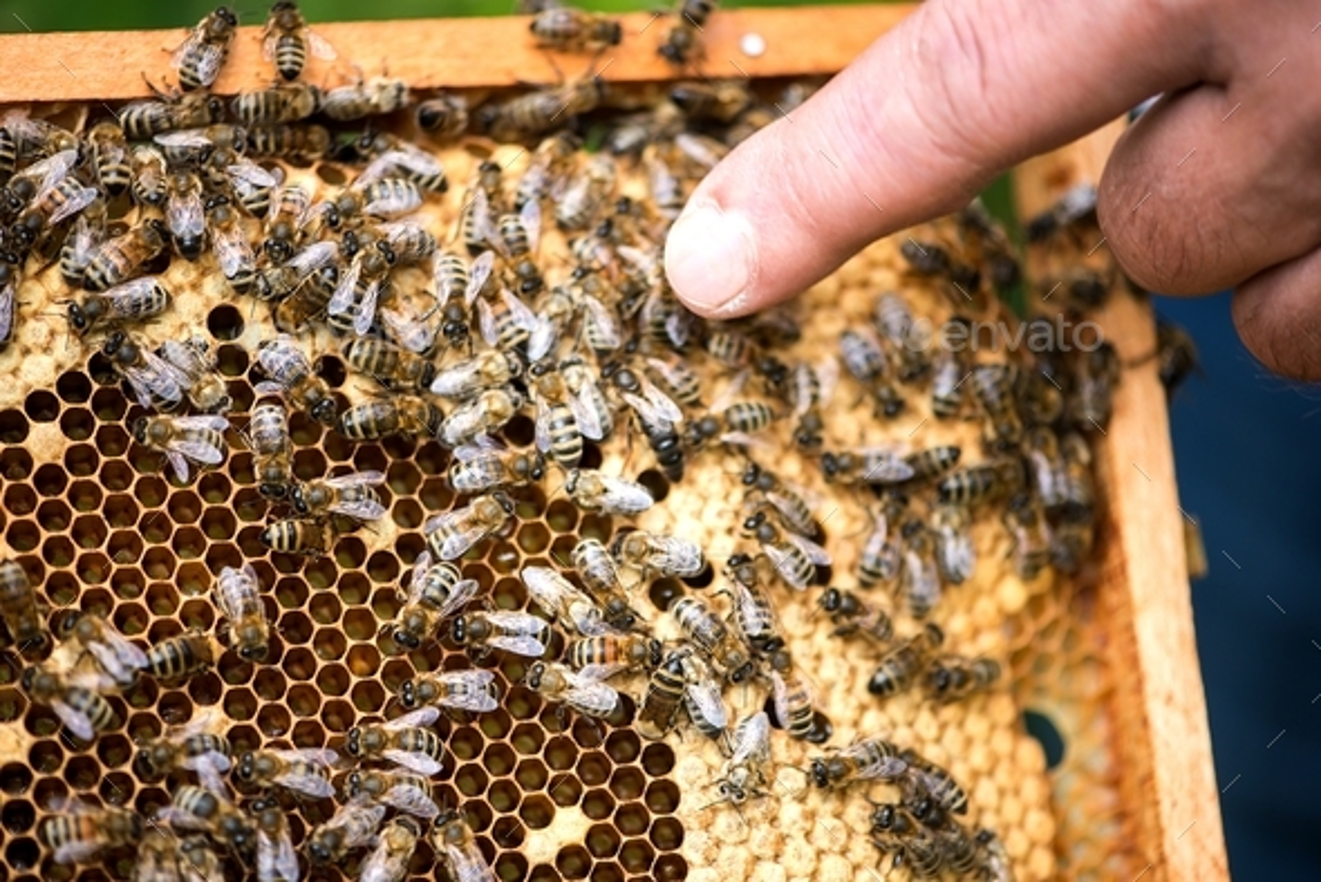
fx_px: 3855
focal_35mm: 105
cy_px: 441
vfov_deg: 13.1
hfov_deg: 19.4
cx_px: 660
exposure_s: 1/125
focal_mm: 105
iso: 100
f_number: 3
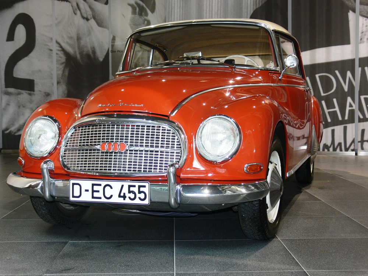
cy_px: 138
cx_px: 184
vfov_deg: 29.7
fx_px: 521
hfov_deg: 38.9
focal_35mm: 49
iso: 100
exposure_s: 1/30
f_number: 3.2
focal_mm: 10.3
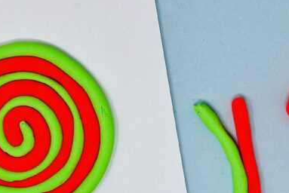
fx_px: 803
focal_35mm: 100
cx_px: 99
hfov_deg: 20.3
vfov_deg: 13.6
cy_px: 154
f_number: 1.78
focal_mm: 6.86
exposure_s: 1/335
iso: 80
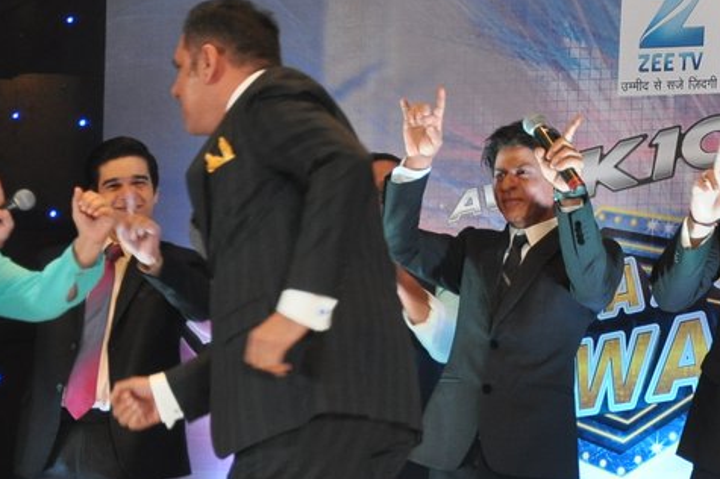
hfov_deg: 12.9
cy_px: 372
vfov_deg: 8.6
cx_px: 299
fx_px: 3178
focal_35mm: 159
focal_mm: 42
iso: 800
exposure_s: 1/60
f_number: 5.6
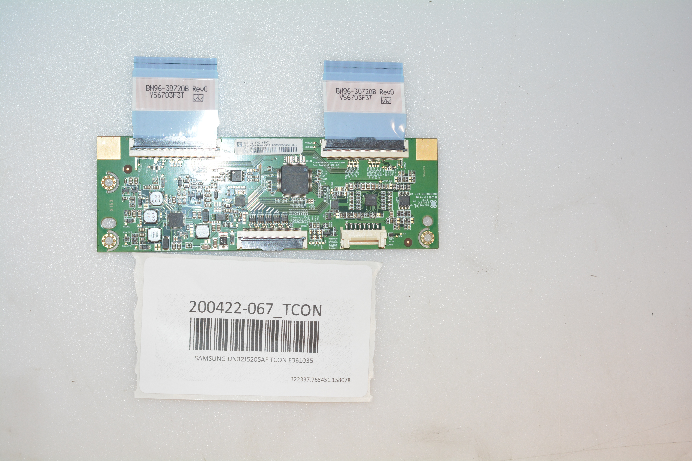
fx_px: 865
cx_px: 346
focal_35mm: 45
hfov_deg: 43.6
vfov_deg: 29.9
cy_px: 230
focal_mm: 30
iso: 1000
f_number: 8
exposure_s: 1/200
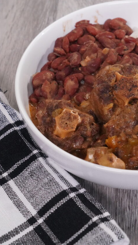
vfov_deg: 30.2
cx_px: 100
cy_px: 123
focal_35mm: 70
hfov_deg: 17.2
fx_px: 456
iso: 10000
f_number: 7.1
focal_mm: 44
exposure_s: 1/1600
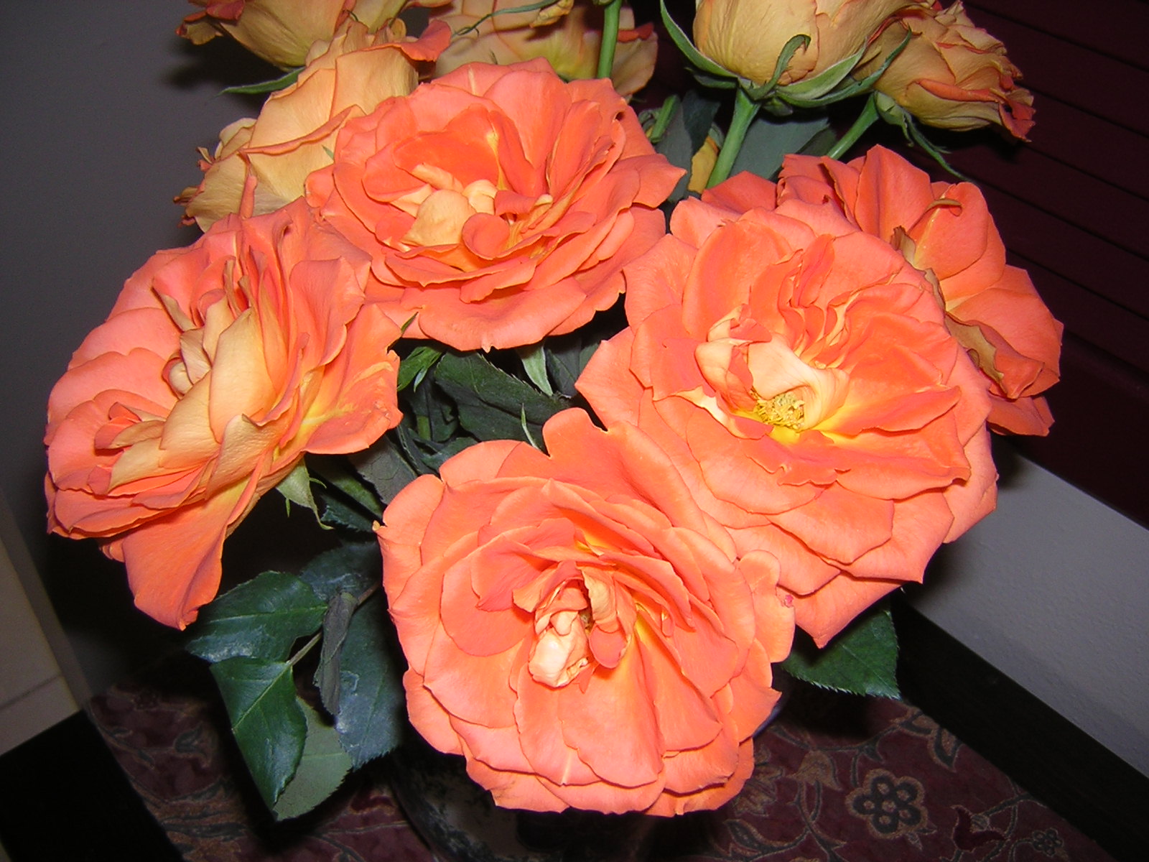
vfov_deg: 39.7
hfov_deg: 51.4
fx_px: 1195
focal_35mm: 36
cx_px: 574
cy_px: 431
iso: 100
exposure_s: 1/60.1
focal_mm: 4.7
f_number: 2.6
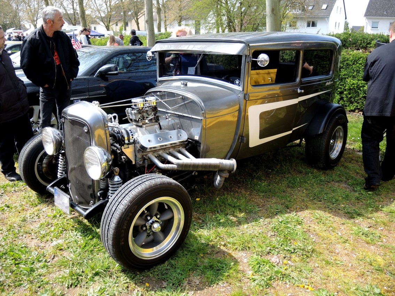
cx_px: 198
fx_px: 319
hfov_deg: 63.5
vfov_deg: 49.7
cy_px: 148
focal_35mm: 28
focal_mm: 6
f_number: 2
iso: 80
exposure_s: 1/500
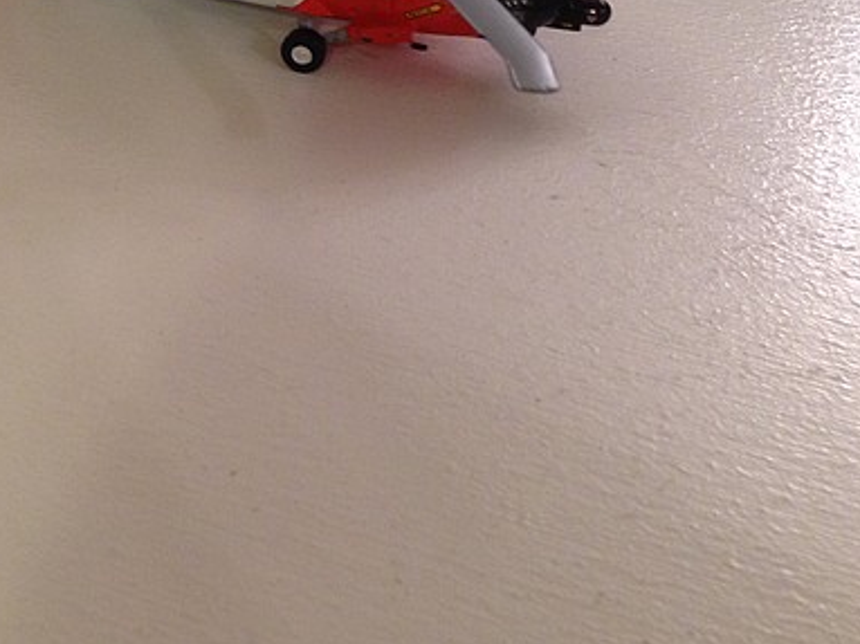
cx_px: 168
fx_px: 1714
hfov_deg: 27.6
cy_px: 34
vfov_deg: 20.7
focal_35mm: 69
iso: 125
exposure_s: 1/20
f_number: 2.4
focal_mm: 4.12
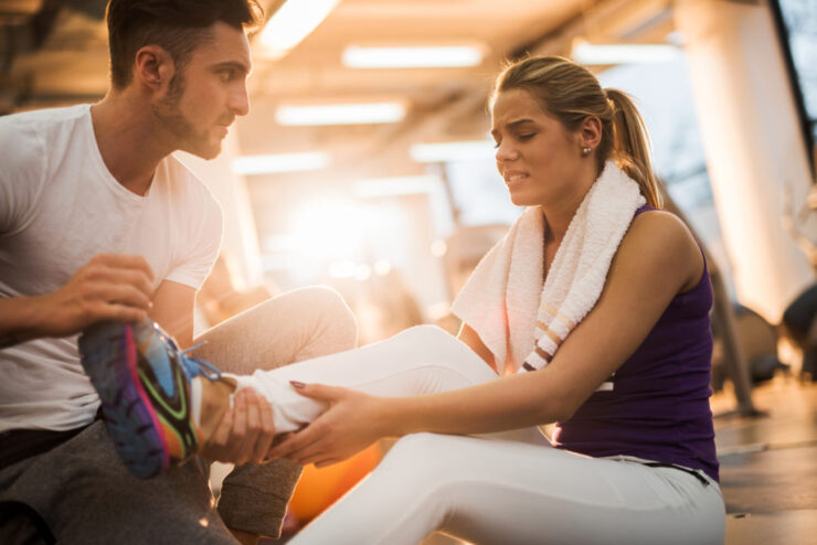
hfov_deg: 39.6
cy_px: 272
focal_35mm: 50
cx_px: 408
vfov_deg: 27.0
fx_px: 1135
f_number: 1.6
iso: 100
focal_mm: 50
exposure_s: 1/80
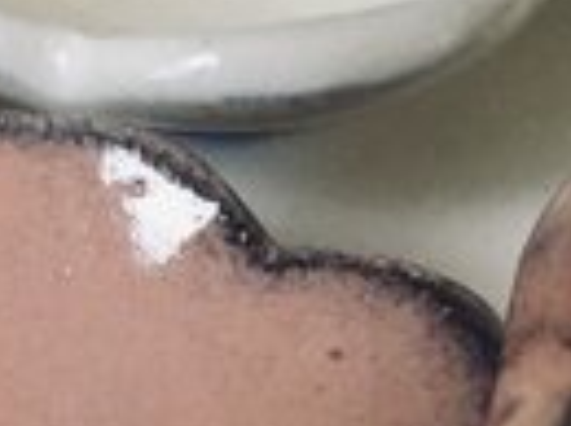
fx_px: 2354
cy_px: 321
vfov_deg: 10.3
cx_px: 83
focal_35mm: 143
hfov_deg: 13.7
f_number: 2.2
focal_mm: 4.15
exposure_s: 1/30
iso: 80
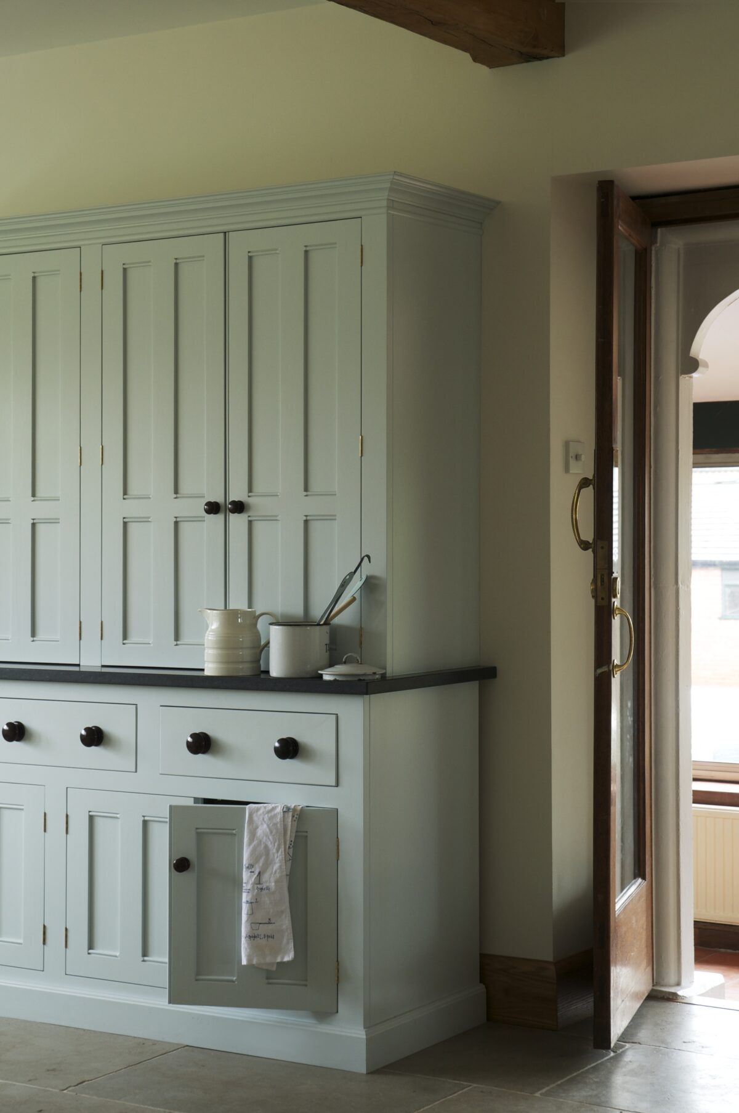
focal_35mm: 66
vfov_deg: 30.5
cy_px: 556
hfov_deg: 20.6
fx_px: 2038
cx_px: 370
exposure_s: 1
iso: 200
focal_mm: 44
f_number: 5.6
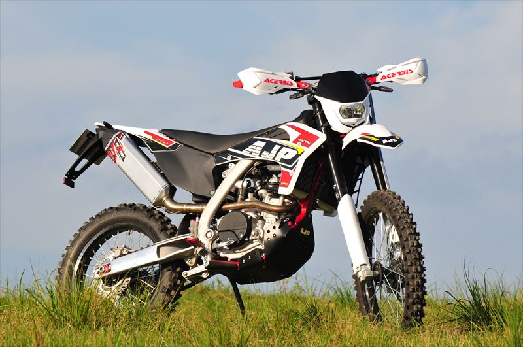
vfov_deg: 4.9
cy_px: 174
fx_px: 4026
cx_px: 262
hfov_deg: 7.4
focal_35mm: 278
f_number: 9
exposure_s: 1/200
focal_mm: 185
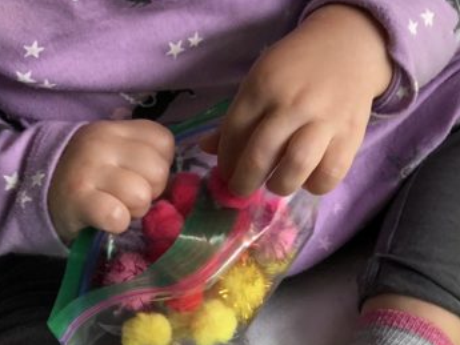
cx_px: 292
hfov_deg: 23.5
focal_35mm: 83
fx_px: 1103
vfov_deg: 17.1
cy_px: 402
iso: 32
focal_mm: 3.99
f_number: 1.8
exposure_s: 1/30
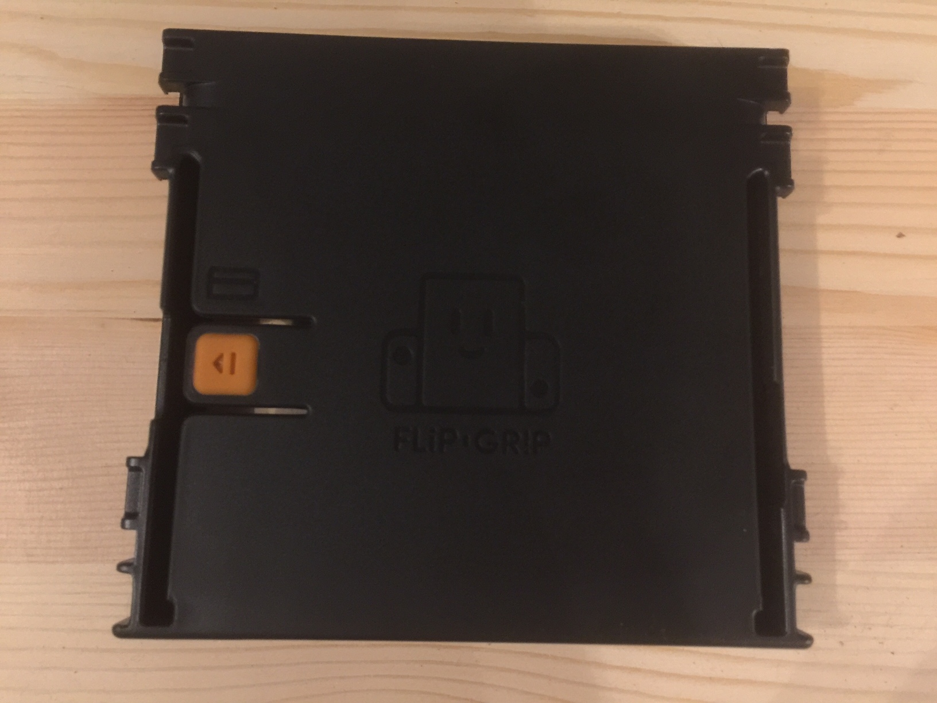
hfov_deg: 61.7
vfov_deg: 48.2
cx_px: 468
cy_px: 352
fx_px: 785
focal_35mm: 29
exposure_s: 1/4
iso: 125
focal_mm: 4.15
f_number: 2.2
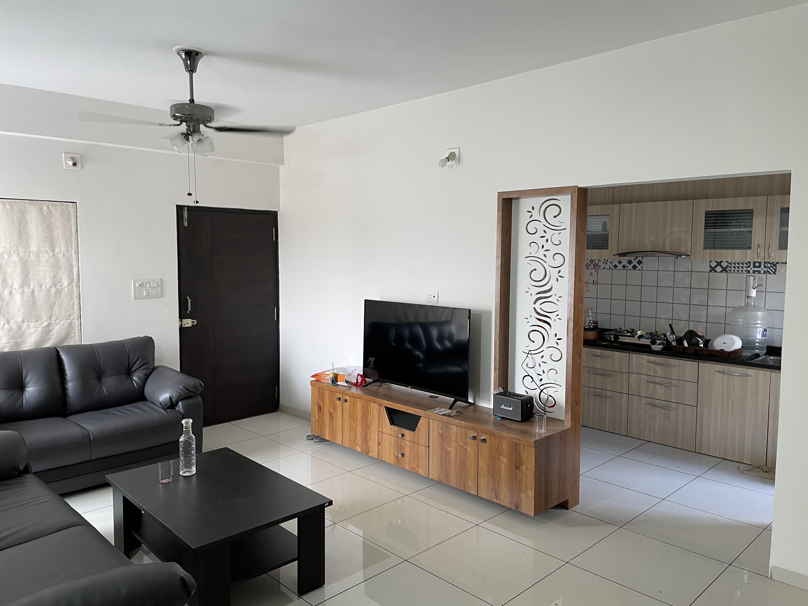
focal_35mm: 26
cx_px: 404
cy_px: 303
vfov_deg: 53.1
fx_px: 607
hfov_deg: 67.3
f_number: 1.6
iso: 64
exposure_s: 1/50
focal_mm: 4.2
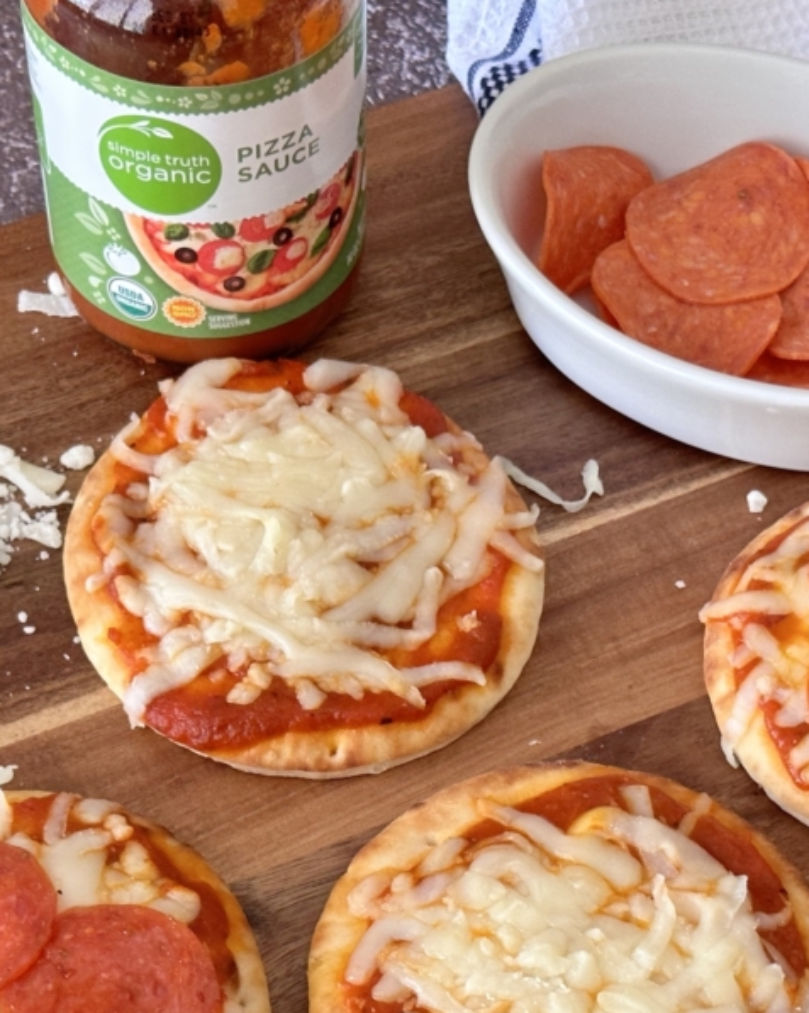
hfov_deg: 22.8
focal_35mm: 67
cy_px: 714
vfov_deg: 28.0
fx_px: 2007
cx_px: 429
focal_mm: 6.86
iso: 250
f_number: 1.78
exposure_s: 1/60
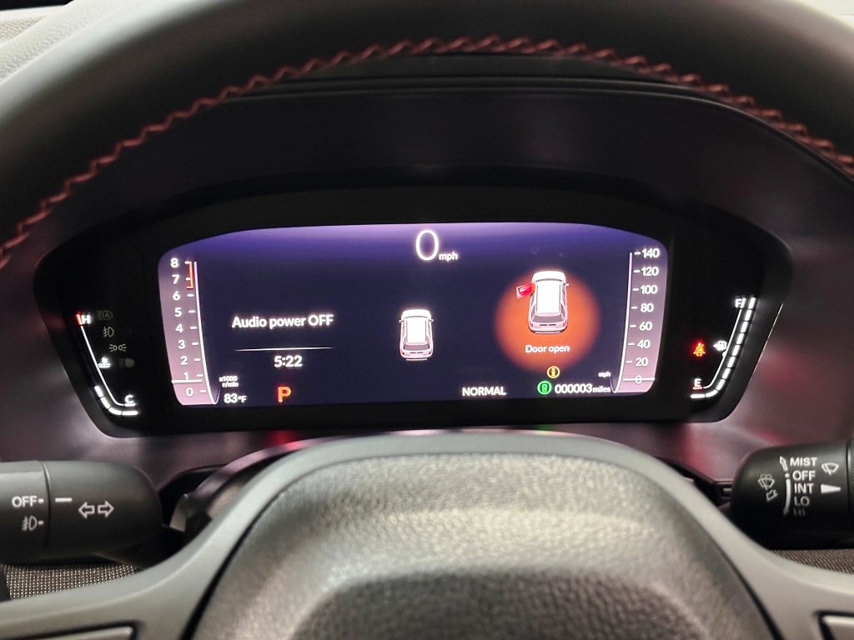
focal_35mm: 48
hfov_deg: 39.7
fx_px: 1184
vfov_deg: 30.3
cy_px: 320
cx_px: 427
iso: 640
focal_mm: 6.86
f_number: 1.78
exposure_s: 1/24
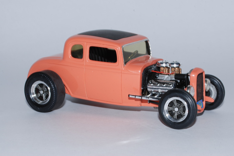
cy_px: 78
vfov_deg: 13.5
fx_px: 664
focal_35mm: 102
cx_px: 117
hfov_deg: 20.0
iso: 100
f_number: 16
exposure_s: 1/60
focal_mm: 68
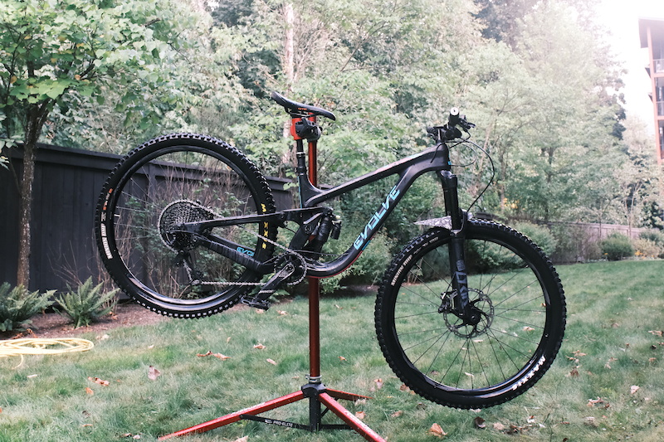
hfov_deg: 53.1
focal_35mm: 36
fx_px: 664
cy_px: 221
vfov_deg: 36.9
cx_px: 332
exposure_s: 1/80
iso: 4000
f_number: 4
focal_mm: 24
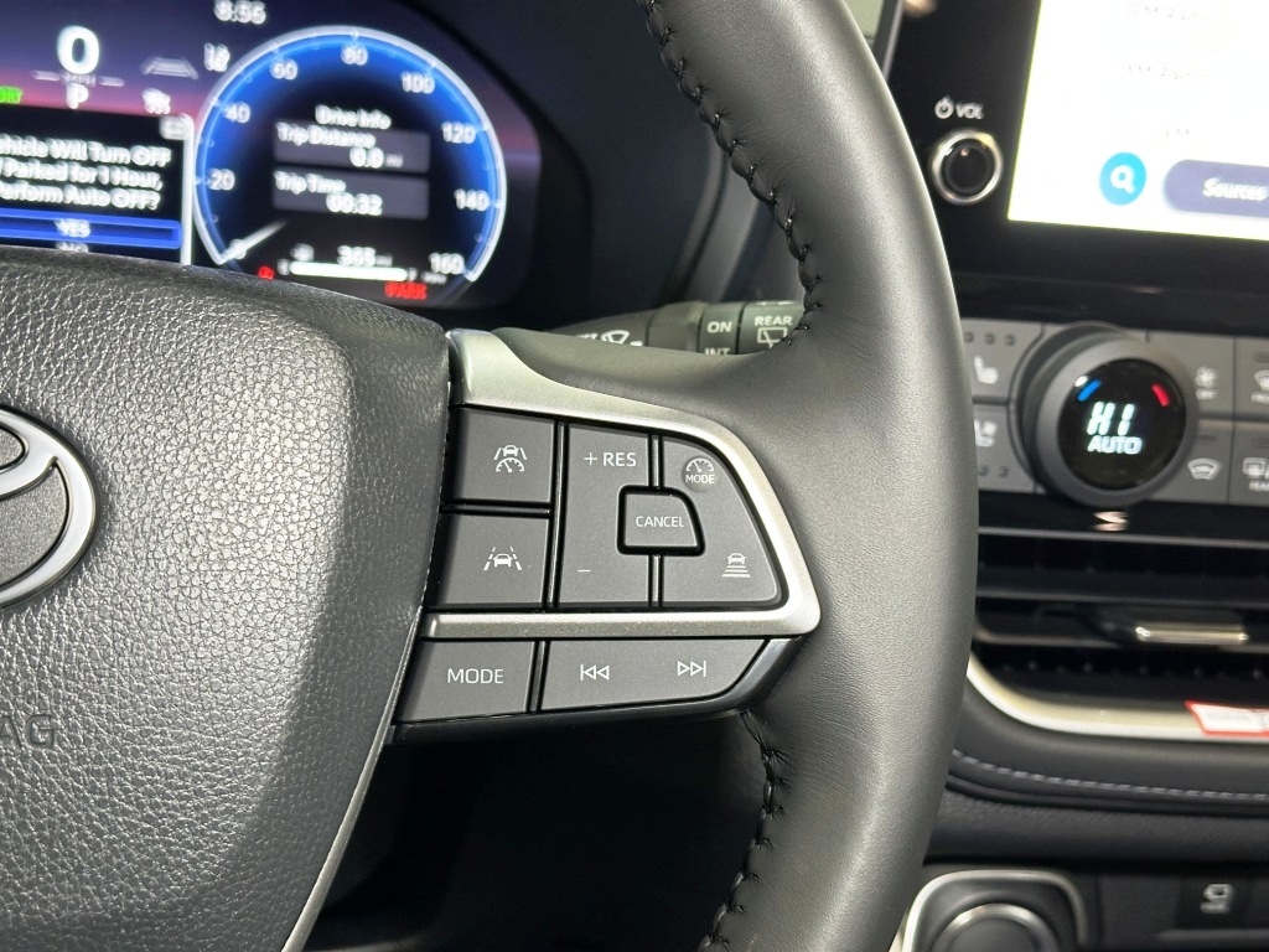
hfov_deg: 39.7
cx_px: 634
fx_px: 1760
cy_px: 476
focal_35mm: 48
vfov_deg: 30.3
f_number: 1.78
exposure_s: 1/40
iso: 400
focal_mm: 6.86
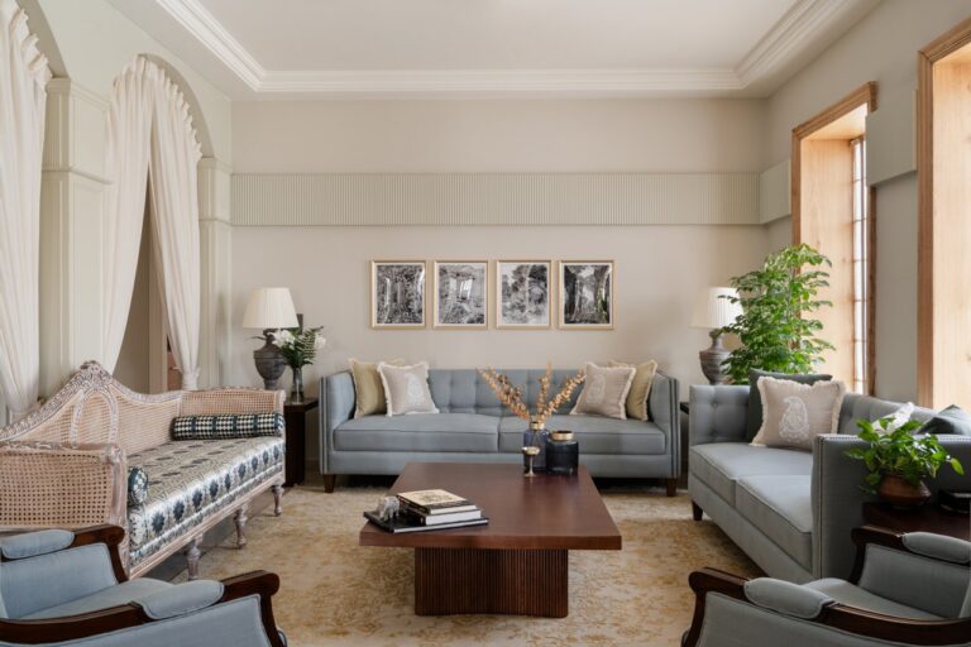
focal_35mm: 30
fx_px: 809
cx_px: 486
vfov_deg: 43.6
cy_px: 324
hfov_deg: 61.9
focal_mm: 30
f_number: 14
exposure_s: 1
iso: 200
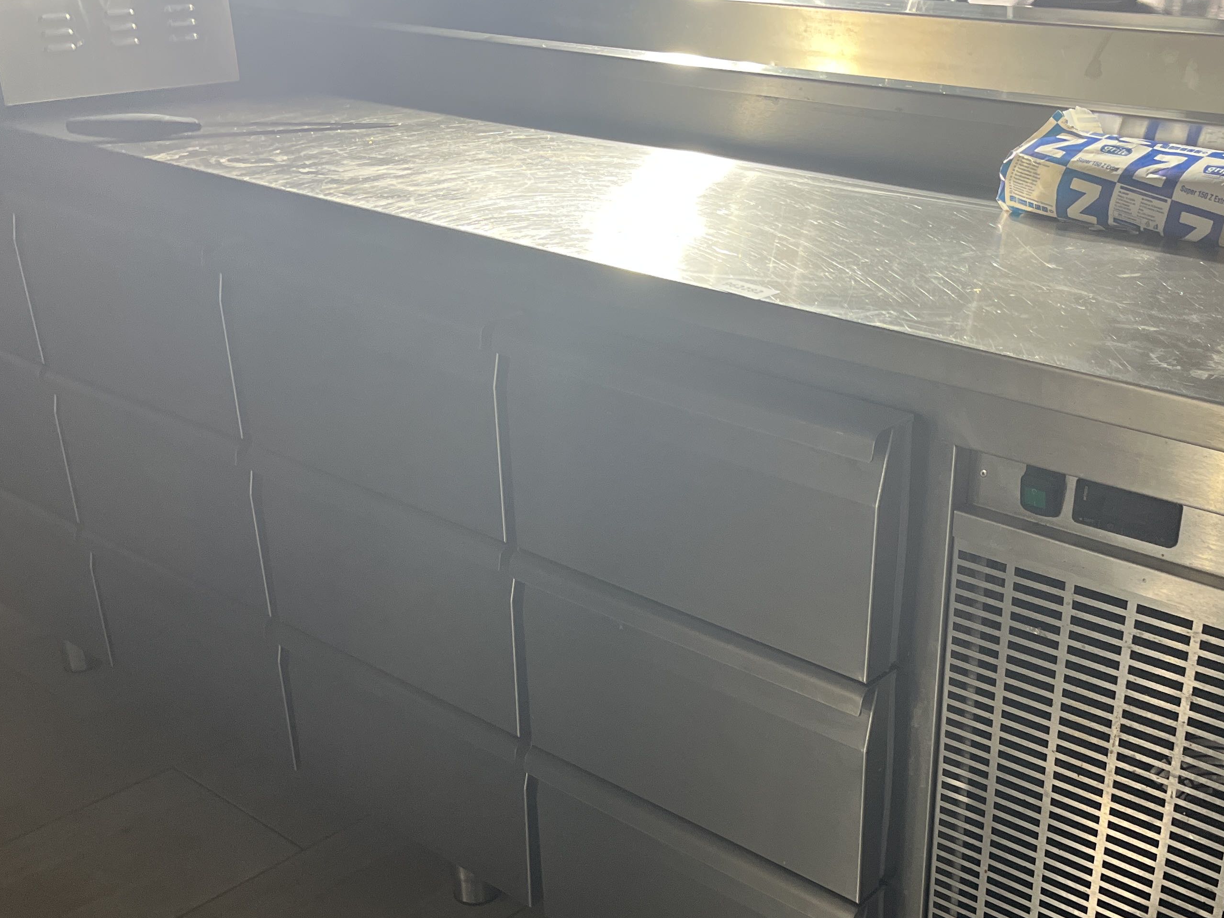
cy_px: 642
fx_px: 1450
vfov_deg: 34.7
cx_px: 747
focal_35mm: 41
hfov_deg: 45.5
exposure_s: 1/50
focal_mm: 5.1
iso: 320
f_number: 1.6
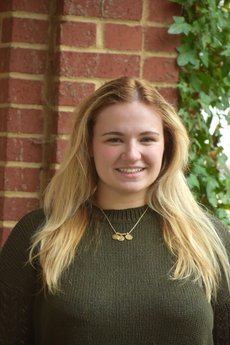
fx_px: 2299
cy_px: 172
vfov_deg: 8.6
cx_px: 115
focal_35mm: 240
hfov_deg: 5.7
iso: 640
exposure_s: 1/125
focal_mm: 160
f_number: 5
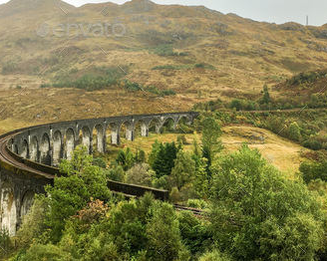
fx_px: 493
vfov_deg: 29.6
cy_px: 101
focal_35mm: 51
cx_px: 227
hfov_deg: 36.2
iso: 25
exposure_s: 1/265
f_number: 2.2
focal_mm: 4.15
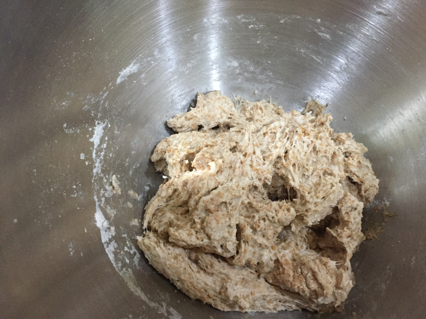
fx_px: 357
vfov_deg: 48.2
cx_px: 213
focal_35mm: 29
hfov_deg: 61.7
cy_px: 160
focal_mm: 4.15
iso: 250
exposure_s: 1/17
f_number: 2.2
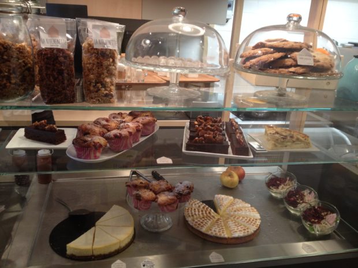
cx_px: 179
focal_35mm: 35
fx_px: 362
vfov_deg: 40.7
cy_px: 134
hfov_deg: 52.6
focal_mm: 4.28
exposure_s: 1/20
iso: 100
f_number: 2.4
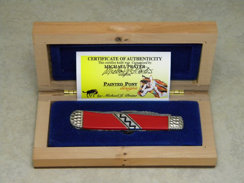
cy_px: 92
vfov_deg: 17.8
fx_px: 585
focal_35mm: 83
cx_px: 122
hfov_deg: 23.6
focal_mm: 15.1
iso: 400
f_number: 4.5
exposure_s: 1/27.6
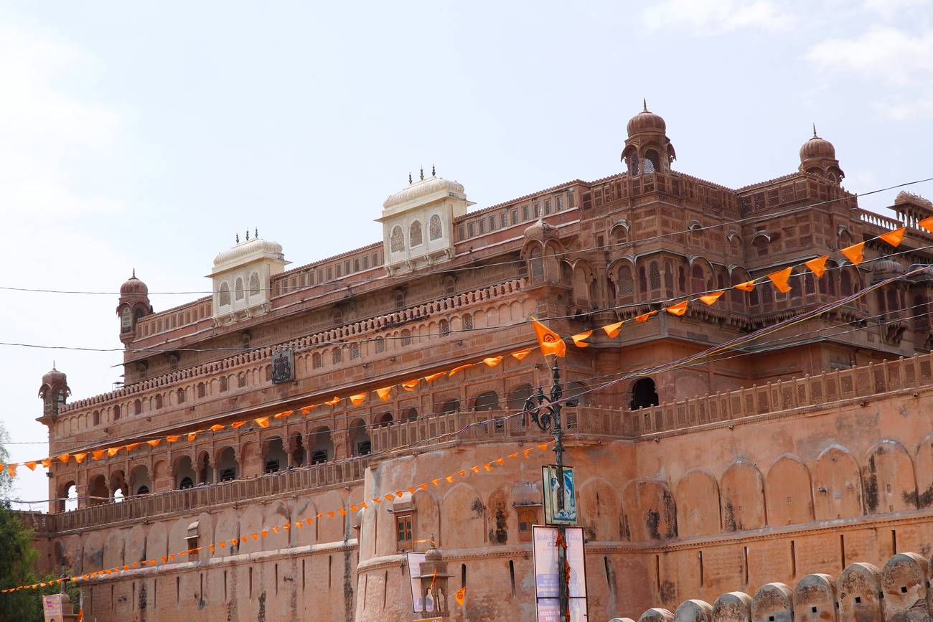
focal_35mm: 42
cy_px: 311
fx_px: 1089
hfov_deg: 46.4
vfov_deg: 31.9
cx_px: 466
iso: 100
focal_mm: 28
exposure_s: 1/200
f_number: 10
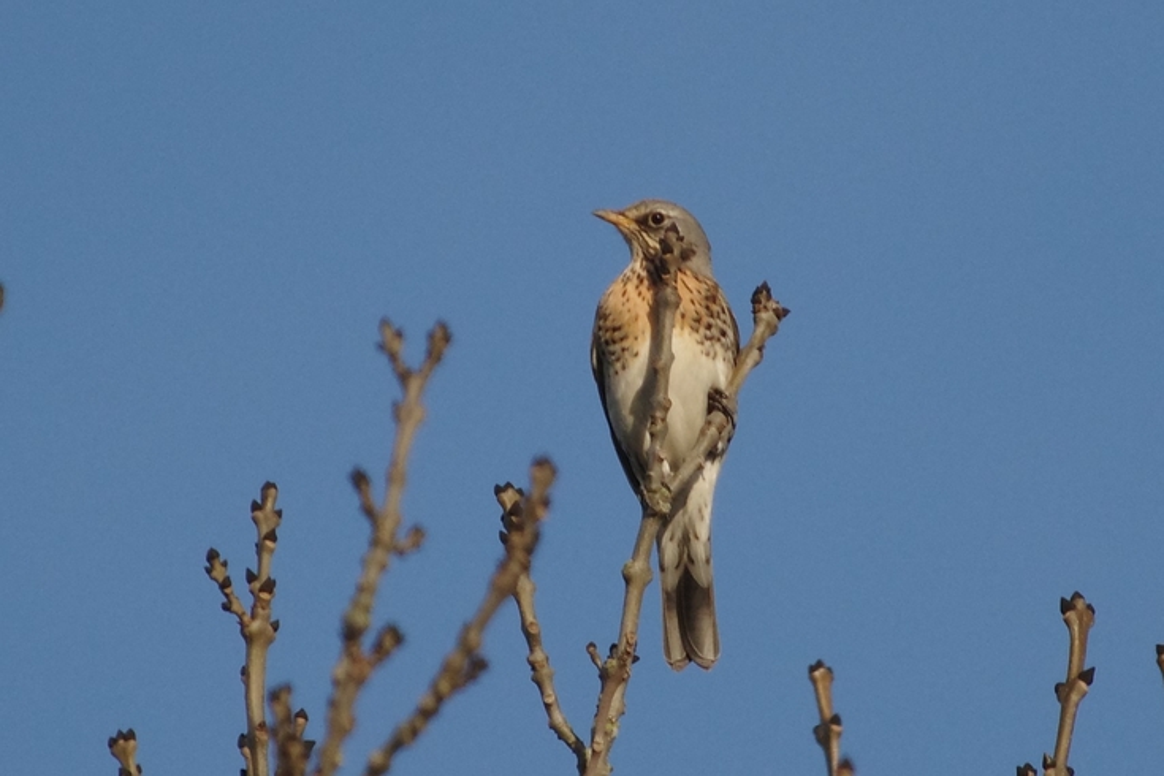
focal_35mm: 649
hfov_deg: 3.2
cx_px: 582
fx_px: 20983
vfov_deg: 2.1
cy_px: 388
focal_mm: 420
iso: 800
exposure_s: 1/2500
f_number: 5.6
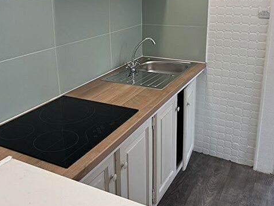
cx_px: 128
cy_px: 70
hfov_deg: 49.0
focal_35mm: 38
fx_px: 301
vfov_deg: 37.3
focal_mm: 5.96
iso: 125
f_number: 1.6
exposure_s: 1/100
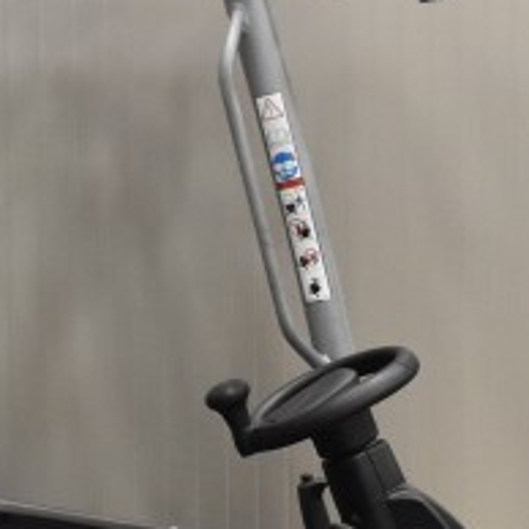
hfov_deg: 9.3
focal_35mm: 189
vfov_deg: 9.1
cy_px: 619
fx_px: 3268
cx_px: 243
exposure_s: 1/40
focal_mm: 24
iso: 1600
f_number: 5
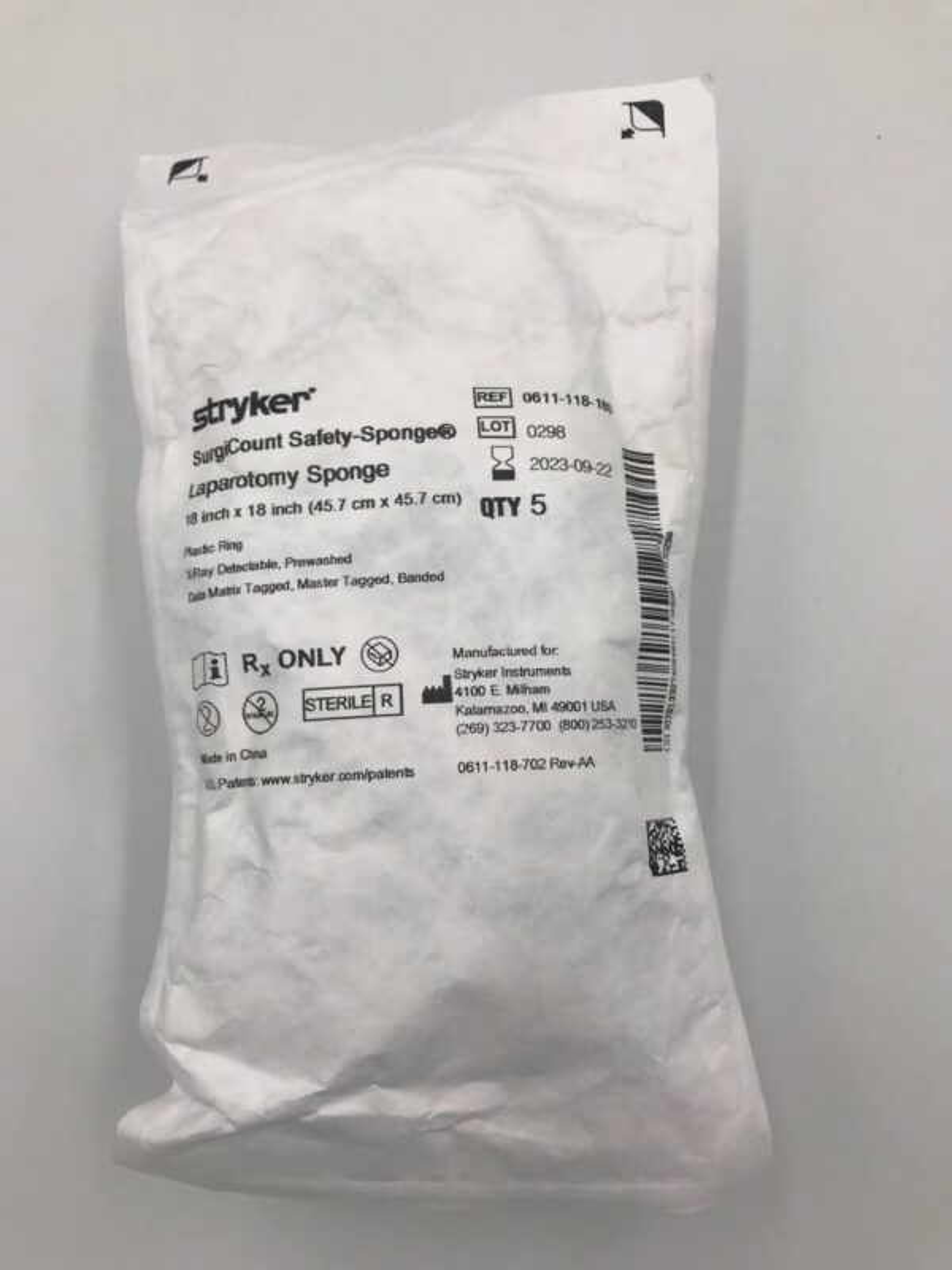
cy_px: 635
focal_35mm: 28
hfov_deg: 49.7
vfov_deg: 63.4
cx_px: 476
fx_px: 1027
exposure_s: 1/248
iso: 20
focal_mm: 3.99
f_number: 1.8
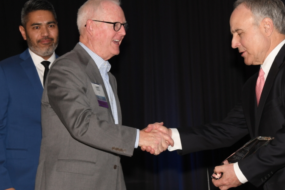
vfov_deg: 13.3
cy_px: 109
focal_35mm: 103
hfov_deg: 19.8
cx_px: 141
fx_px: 815
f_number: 5
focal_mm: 30
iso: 320
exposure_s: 1/200
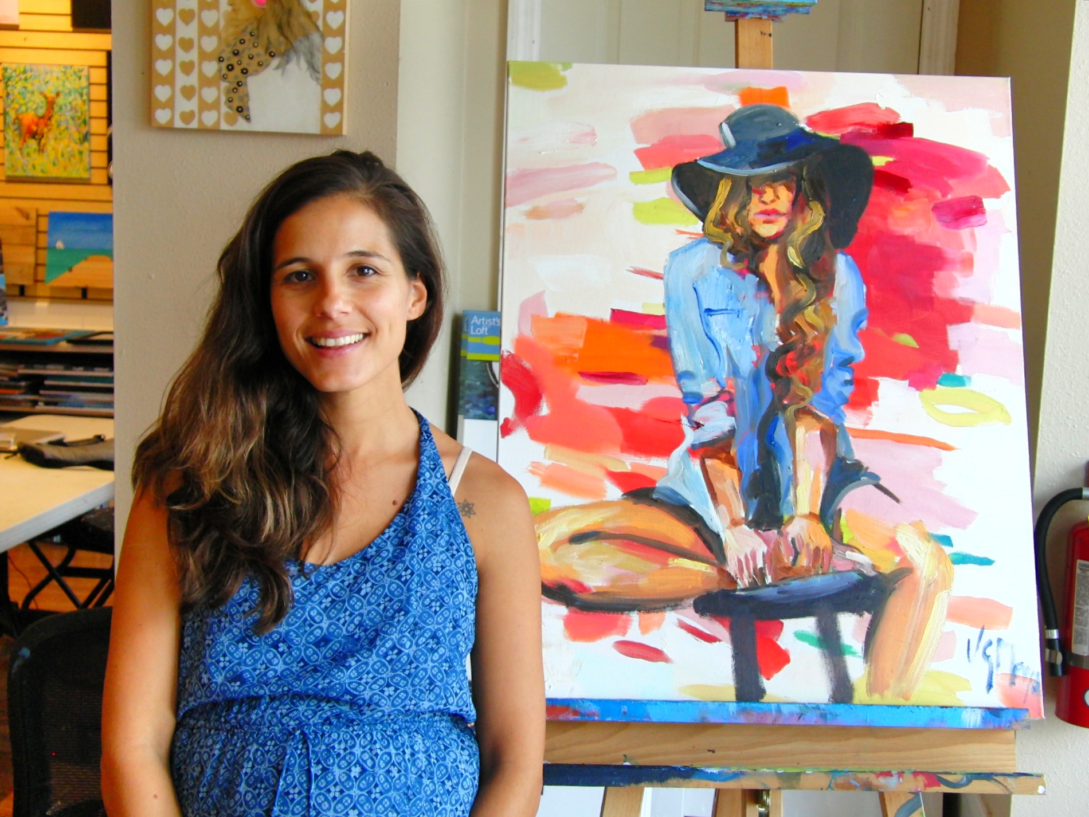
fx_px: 1573
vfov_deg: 29.1
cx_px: 544
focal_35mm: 50
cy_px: 408
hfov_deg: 38.2
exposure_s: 1/125
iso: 200
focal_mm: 10
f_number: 2.8
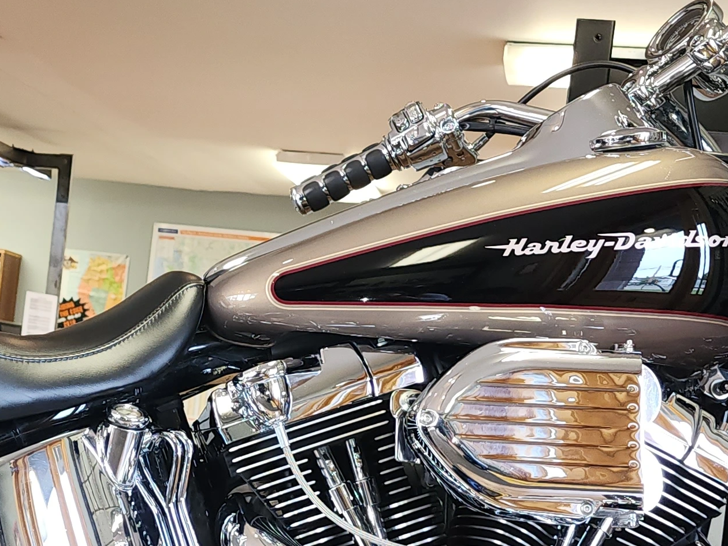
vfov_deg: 20.0
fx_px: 1535
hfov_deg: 26.5
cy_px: 393
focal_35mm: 73
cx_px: 228
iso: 80
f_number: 1.8
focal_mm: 6.4
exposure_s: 1/60
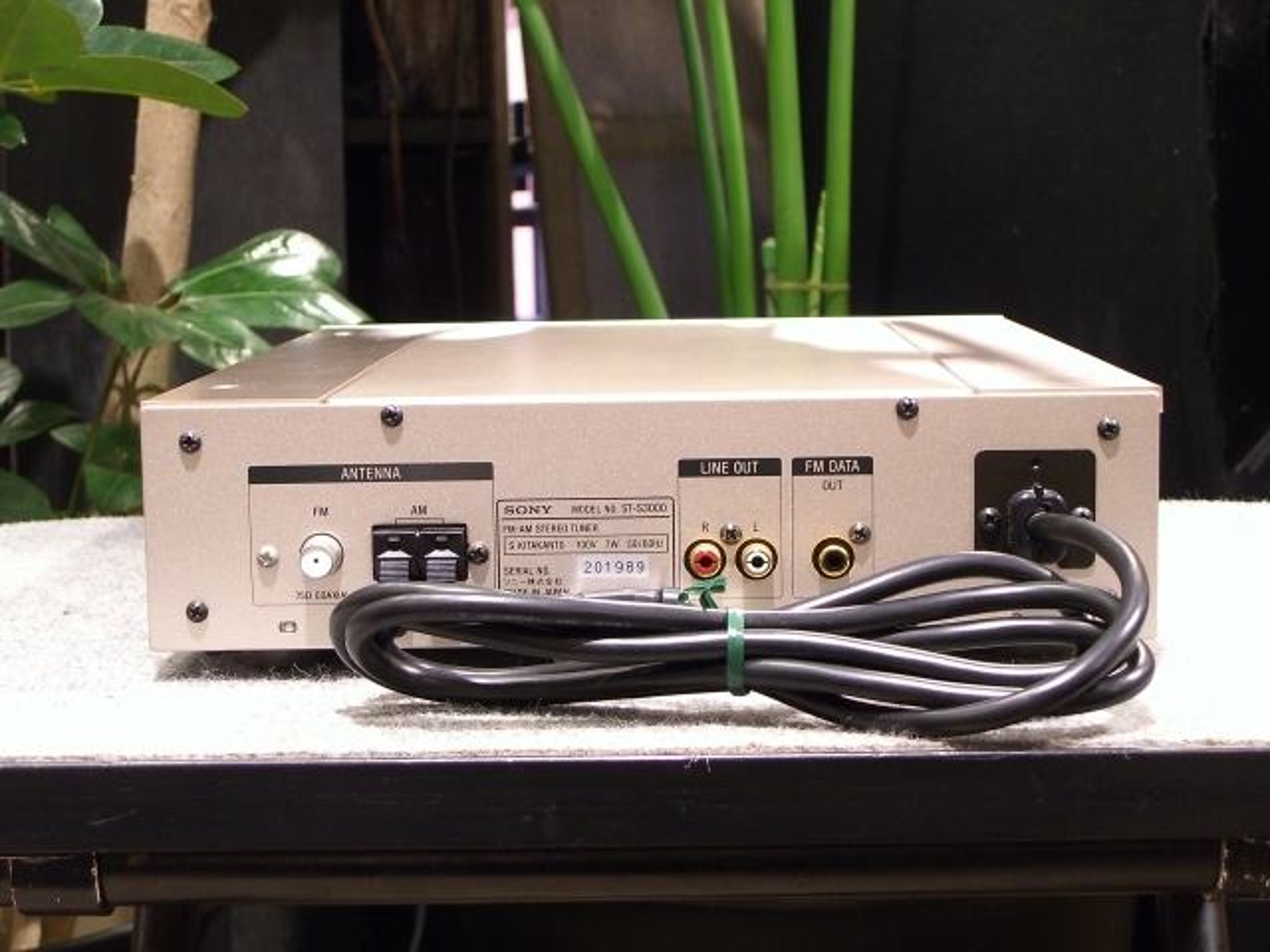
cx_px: 635
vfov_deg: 21.6
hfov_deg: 28.6
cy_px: 476
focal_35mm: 68
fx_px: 2495
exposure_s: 1/6
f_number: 4
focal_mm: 14.2
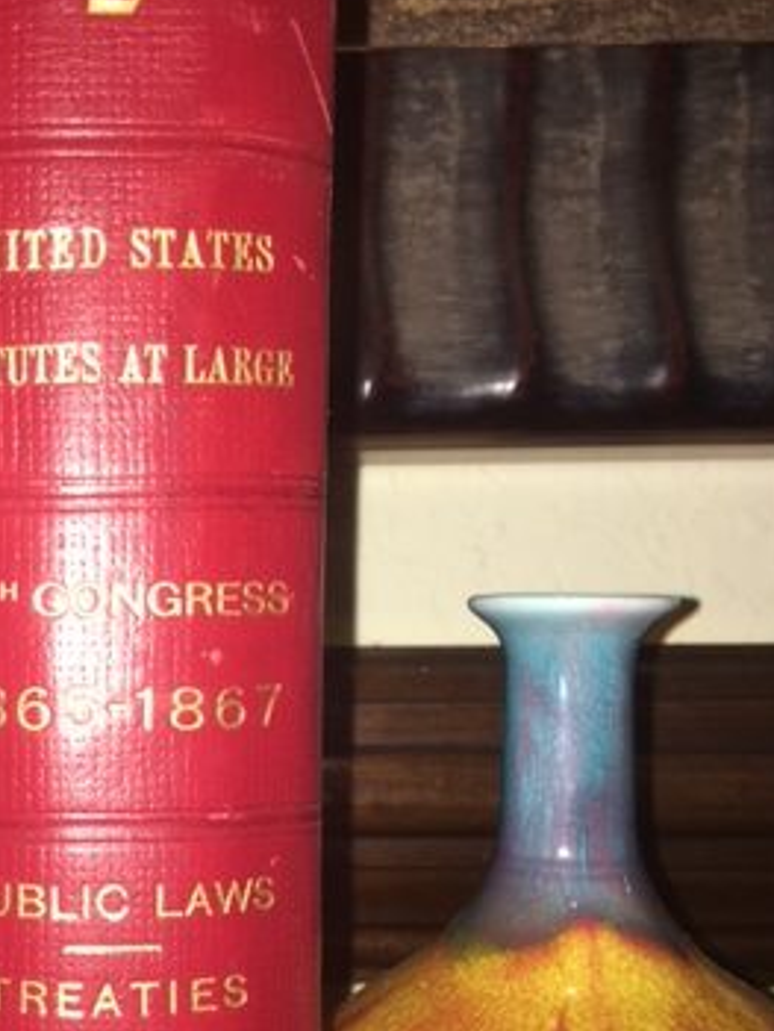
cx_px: 106
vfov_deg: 35.7
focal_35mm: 53
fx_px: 1578
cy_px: 707
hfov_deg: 26.8
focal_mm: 4.15
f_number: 2.2
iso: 25
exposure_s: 1/24
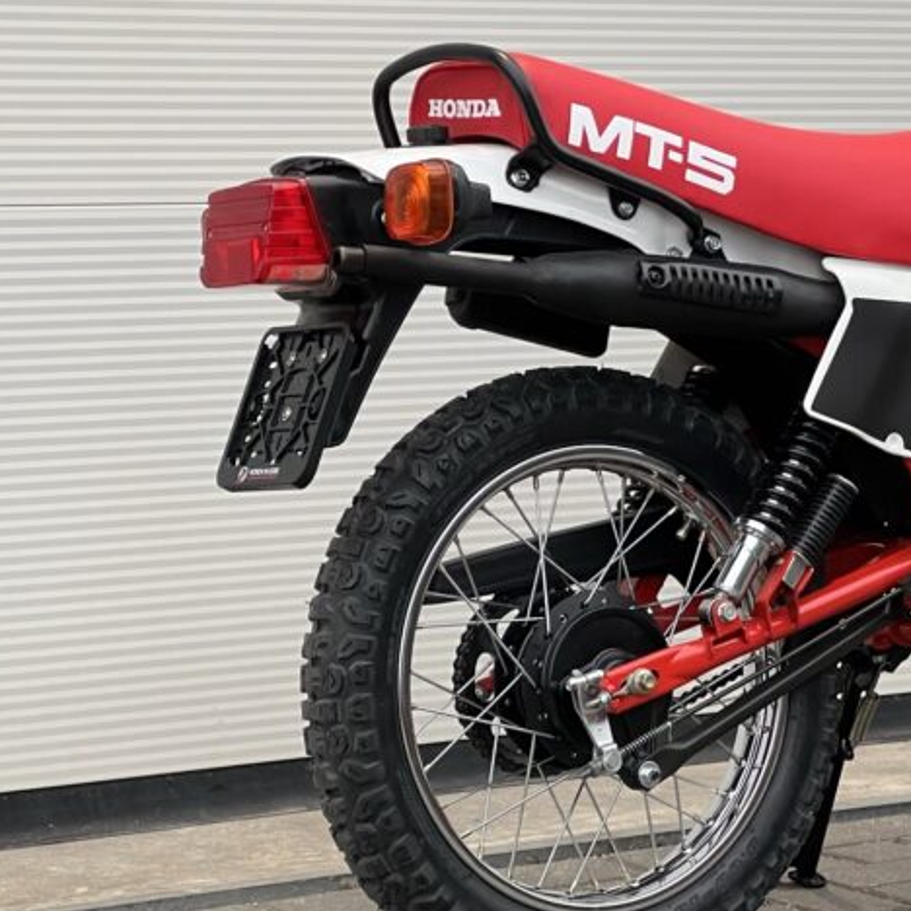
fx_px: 4615
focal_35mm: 155
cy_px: 239
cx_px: 970
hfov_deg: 11.1
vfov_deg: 11.2
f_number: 2.8
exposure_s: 1/50
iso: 160
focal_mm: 9
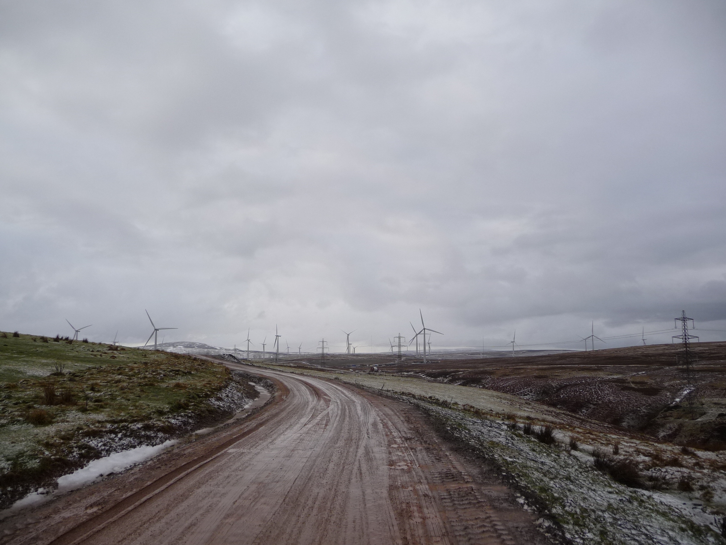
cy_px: 272
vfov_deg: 49.7
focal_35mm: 28
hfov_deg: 63.4
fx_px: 587
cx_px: 363
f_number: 3.3
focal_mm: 4.7
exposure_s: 1/320
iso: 100
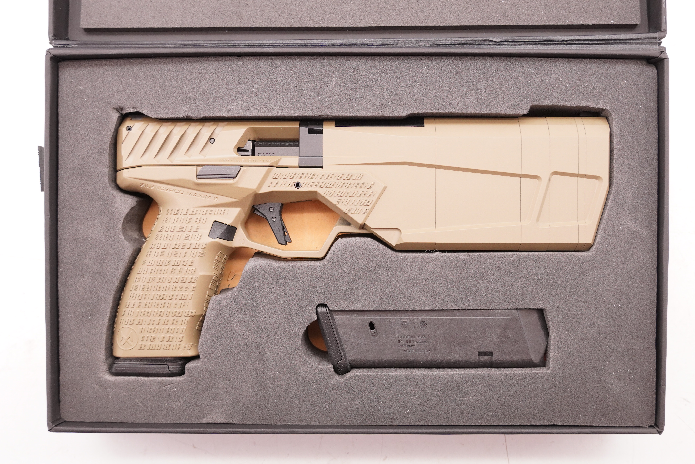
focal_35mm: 38
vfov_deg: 35.5
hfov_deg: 51.3
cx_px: 348
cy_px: 232
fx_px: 724
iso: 1000
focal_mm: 25
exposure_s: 1/125
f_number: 5.6
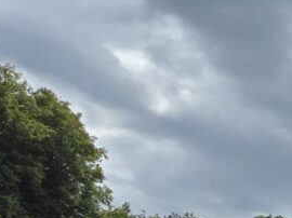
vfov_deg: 10.7
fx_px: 1104
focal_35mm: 131
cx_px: 685
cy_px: 378
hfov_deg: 12.2
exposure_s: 1/3333
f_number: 1.8
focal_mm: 5.4
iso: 25
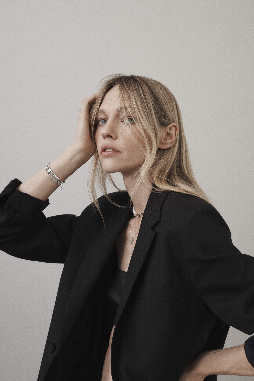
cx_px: 127
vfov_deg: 39.6
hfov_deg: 27.0
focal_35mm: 50
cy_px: 190
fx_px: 529
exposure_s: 1/200
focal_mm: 50
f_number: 8
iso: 800
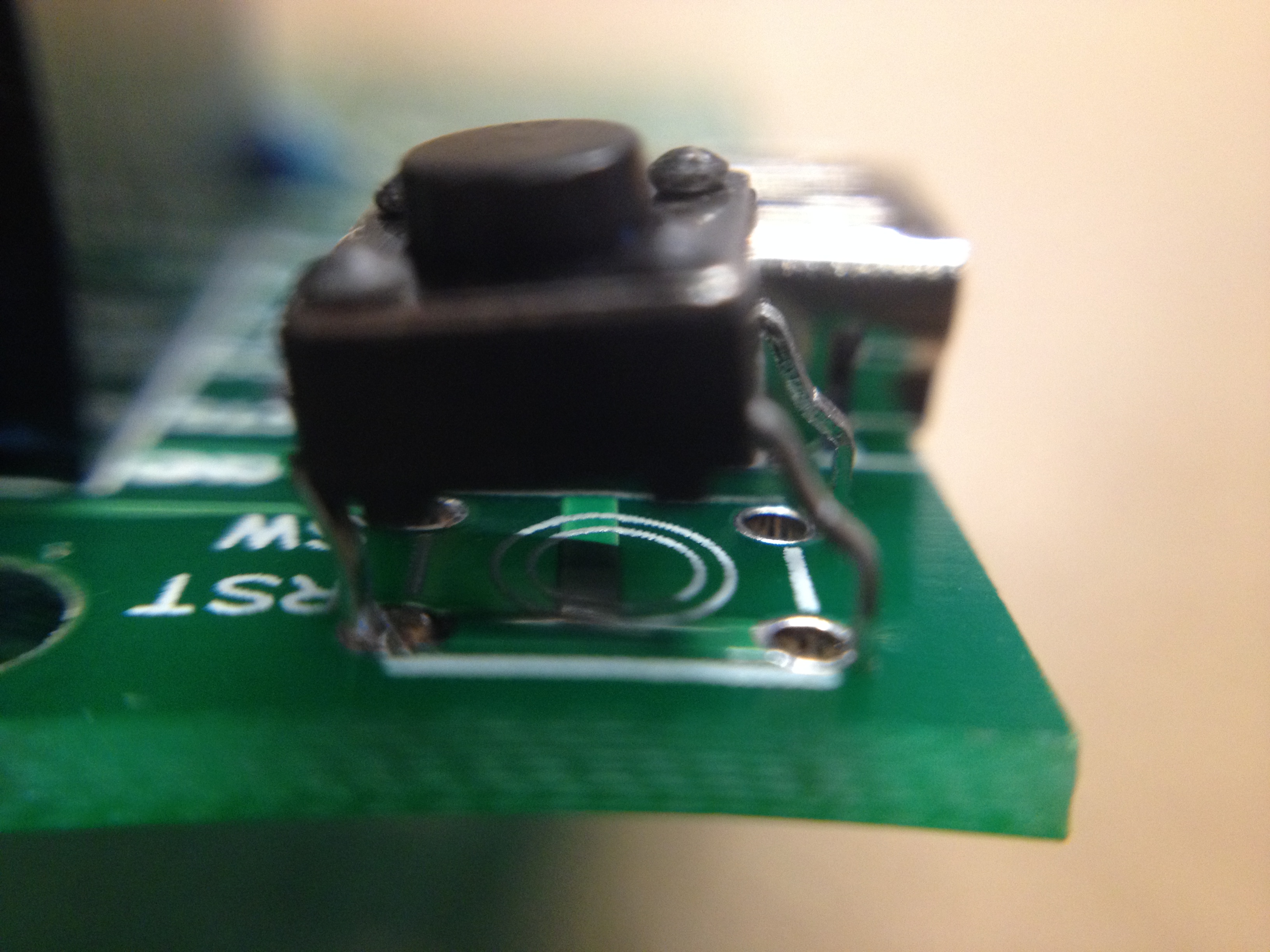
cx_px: 635
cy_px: 476
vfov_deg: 40.7
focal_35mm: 35
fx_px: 1284
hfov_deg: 52.6
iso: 200
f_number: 2.4
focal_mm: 4.28
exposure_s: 1/20
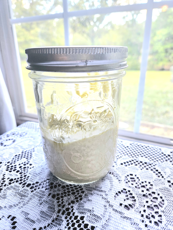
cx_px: 86
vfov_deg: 73.9
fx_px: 153
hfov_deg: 58.9
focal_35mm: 23
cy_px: 115
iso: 100
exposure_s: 1/120
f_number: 1.8
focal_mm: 5.4
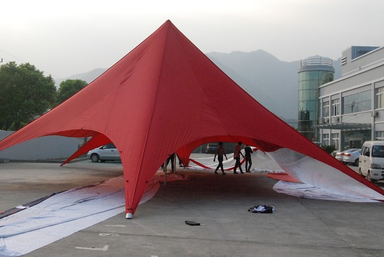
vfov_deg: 29.3
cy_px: 129
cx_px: 143
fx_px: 491
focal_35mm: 46
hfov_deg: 42.4
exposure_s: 1/800
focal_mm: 24
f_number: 14
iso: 1600
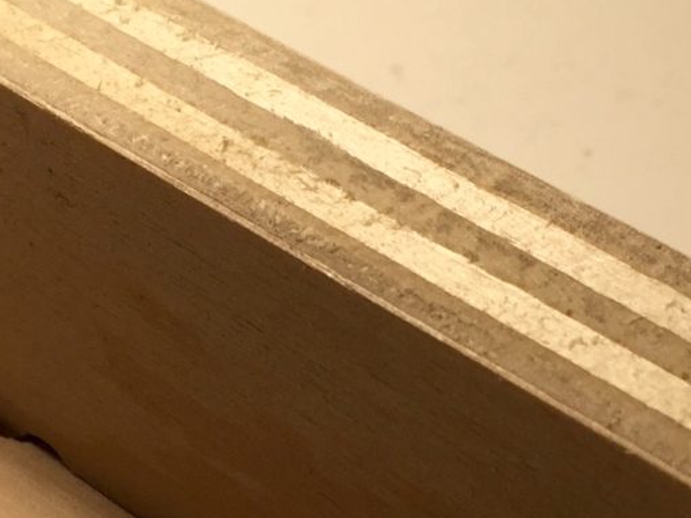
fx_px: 2255
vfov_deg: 12.8
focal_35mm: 113
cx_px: 233
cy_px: 592
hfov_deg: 17.4
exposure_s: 1/124
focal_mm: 4.15
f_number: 2.2
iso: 32
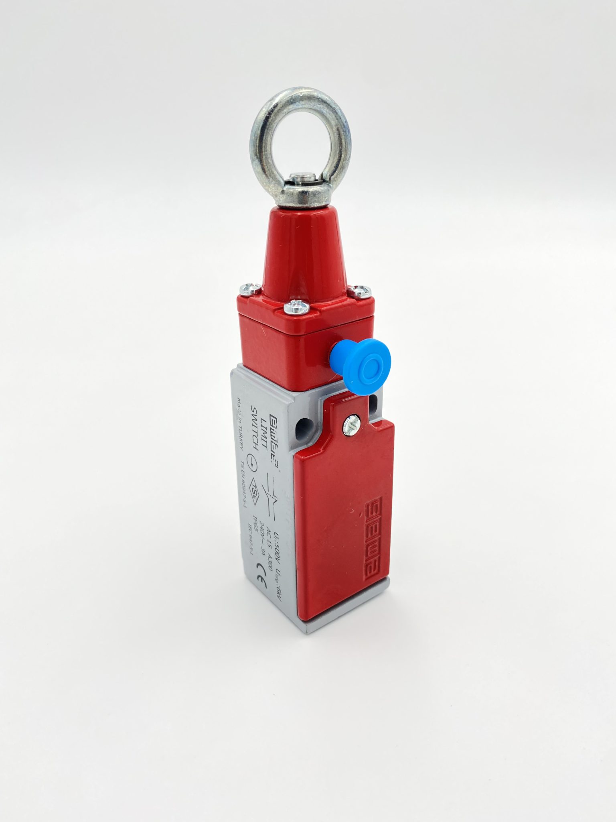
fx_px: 617
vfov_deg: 67.3
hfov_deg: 53.1
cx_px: 308
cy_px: 411
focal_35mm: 26
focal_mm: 4.25
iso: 50
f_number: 1.8
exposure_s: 1/122
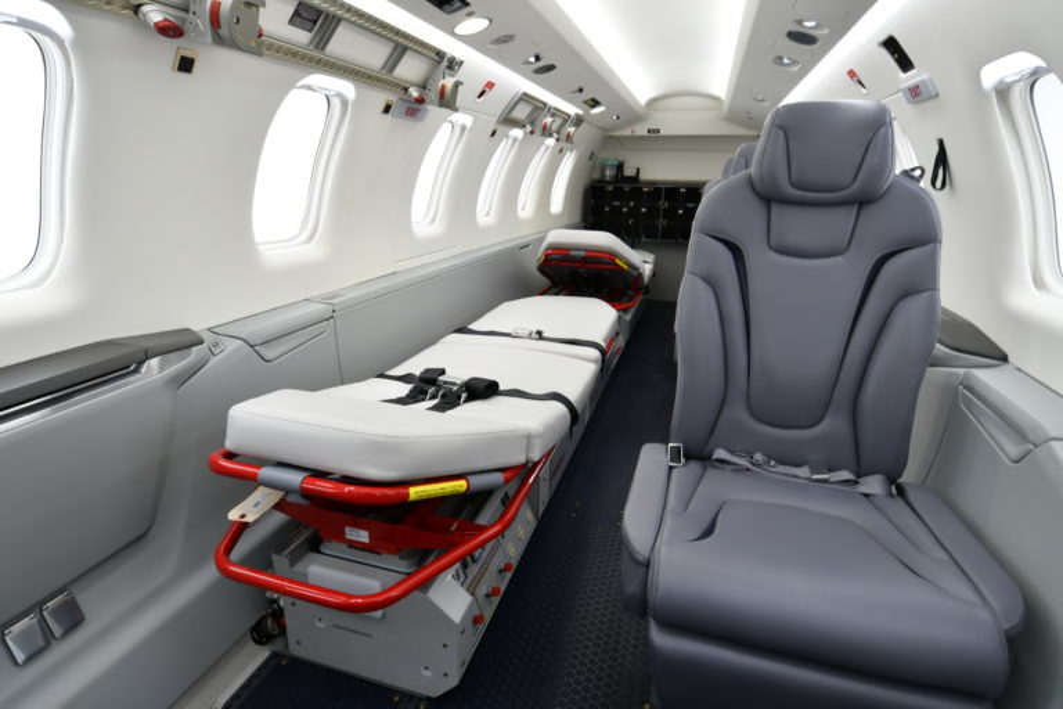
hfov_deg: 90.0
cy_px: 354
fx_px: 531
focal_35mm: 18
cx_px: 532
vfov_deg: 67.4
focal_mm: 12
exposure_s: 1/25
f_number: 10
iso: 400
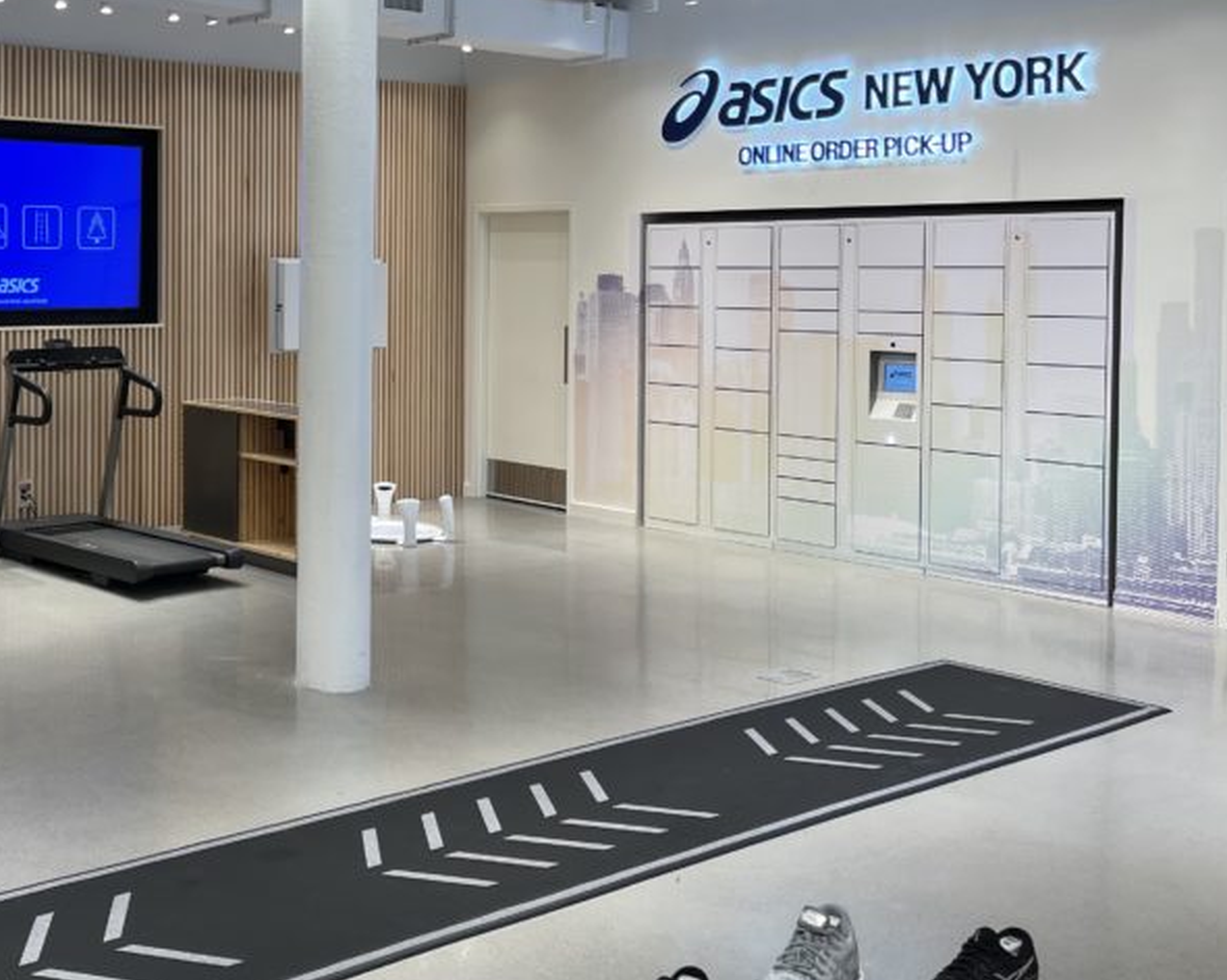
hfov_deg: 40.4
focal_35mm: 44
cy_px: 316
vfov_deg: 33.8
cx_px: 253
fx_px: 1597
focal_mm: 5.1
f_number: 1.6
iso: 64
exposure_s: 1/129
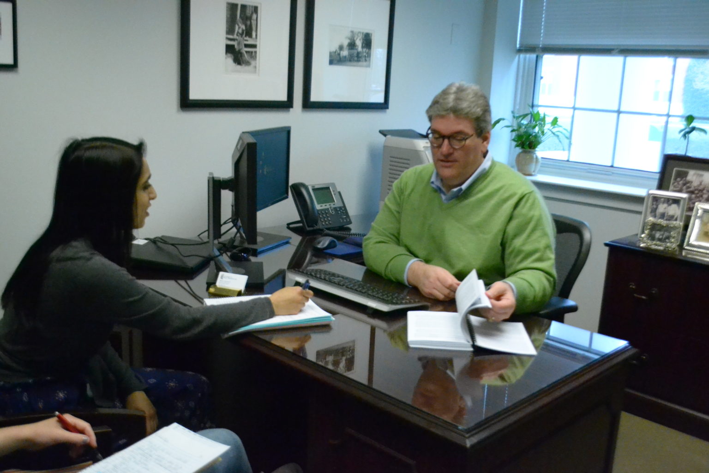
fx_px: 709
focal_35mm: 36
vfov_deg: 36.9
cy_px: 236
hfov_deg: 53.1
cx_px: 354
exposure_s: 1/400
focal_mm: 24
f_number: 5
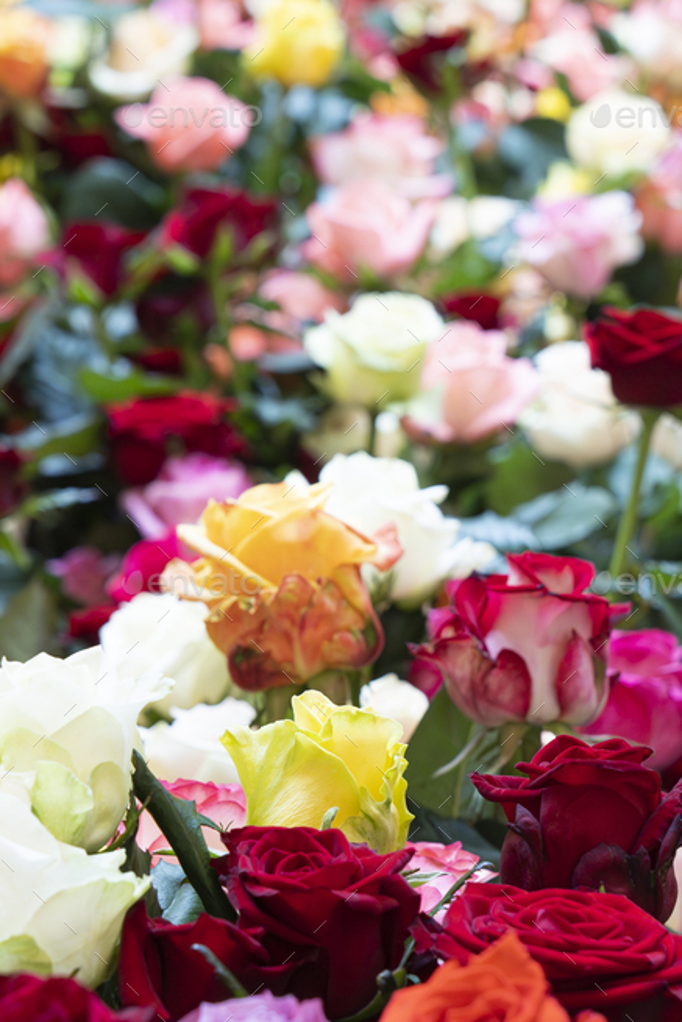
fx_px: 3493
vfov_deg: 16.6
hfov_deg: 11.1
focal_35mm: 123
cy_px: 572
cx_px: 421
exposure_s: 1/640
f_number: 5.6
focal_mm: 61
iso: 1600
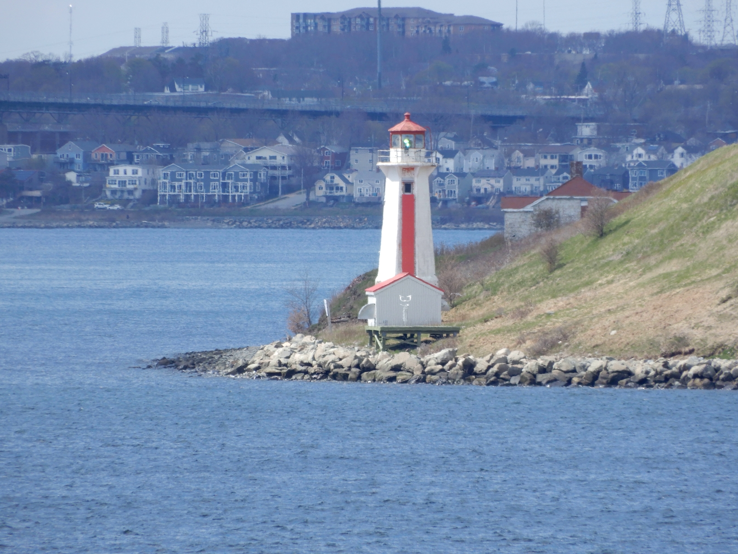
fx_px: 17907
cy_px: 277
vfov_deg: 1.8
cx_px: 369
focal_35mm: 840
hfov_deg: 2.4
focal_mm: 151
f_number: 6.9
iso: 100
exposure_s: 1/250
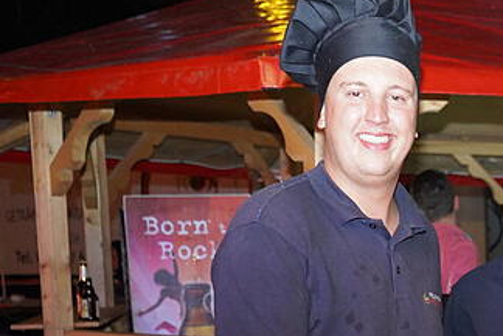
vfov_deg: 16.0
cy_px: 443
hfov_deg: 23.1
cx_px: 591
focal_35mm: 81
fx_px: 1132
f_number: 3.5
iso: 6400
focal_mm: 28
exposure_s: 1/80
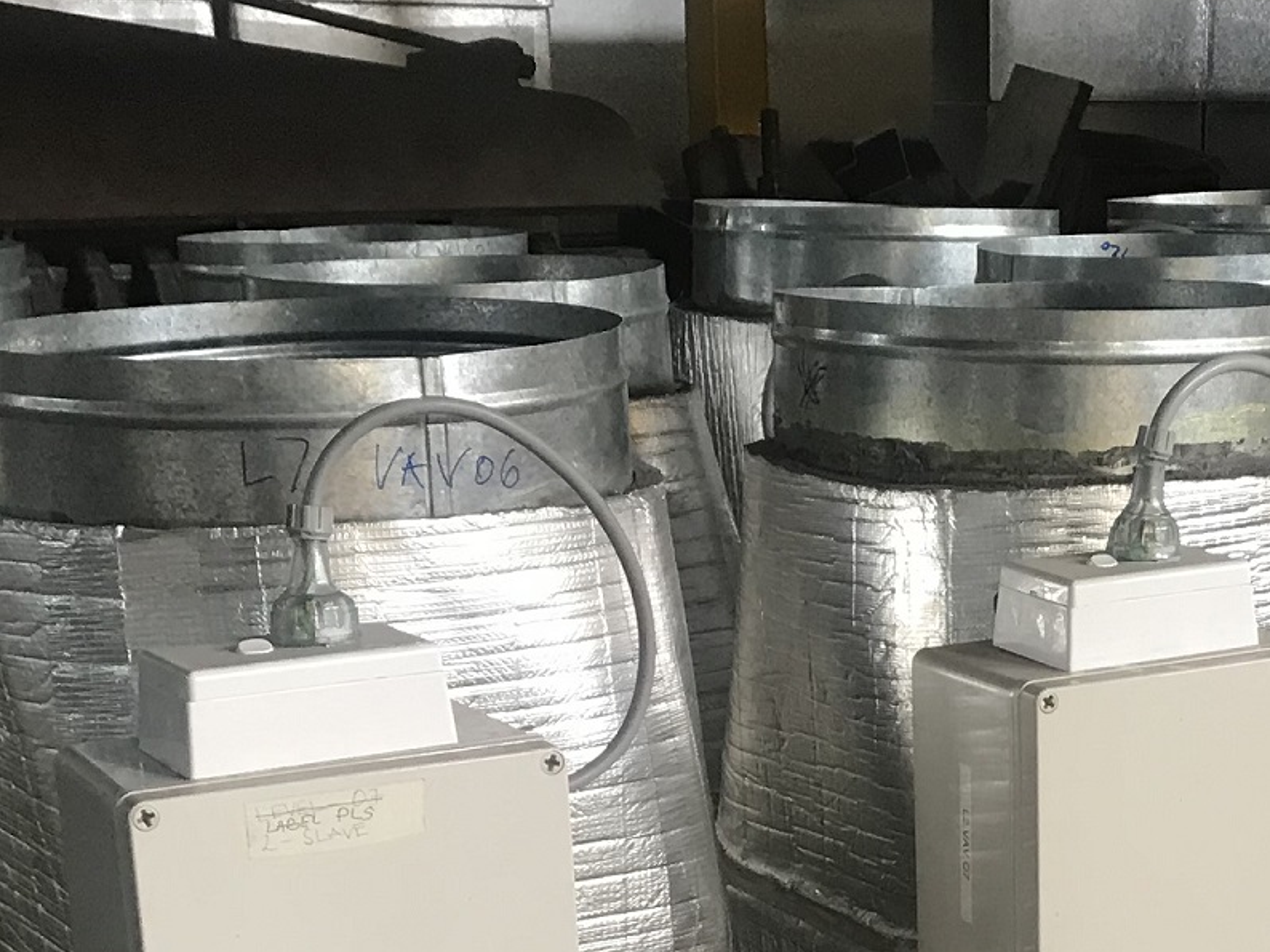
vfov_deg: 17.9
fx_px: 2934
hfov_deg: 23.8
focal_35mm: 80
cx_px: 1121
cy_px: 972
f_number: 1.8
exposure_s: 1/17
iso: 50
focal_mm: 3.99
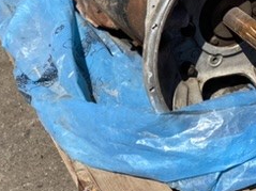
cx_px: 181
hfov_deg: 23.4
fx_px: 614
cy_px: 18
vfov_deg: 17.5
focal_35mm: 83
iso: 25
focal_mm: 3.3
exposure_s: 1/1274
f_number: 2.4
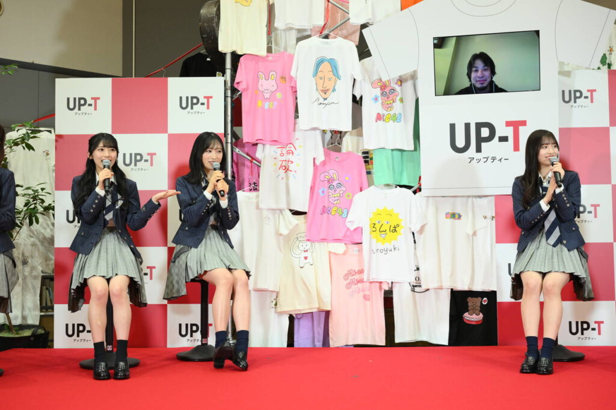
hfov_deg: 42.8
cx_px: 308
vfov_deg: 29.2
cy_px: 205
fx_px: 787
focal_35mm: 46
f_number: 6.3
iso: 2500
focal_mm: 46
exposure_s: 1/200
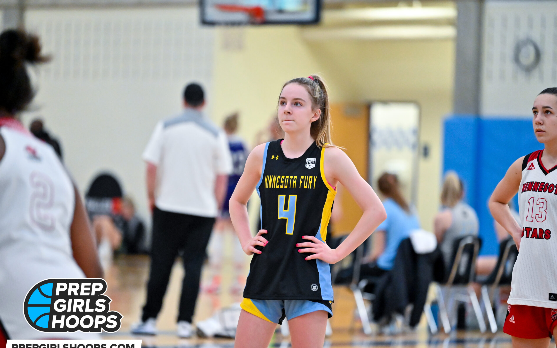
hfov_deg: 10.3
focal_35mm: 204
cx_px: 278
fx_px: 3097
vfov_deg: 6.4
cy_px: 184
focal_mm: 200
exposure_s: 1/1250
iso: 6400
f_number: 2.8
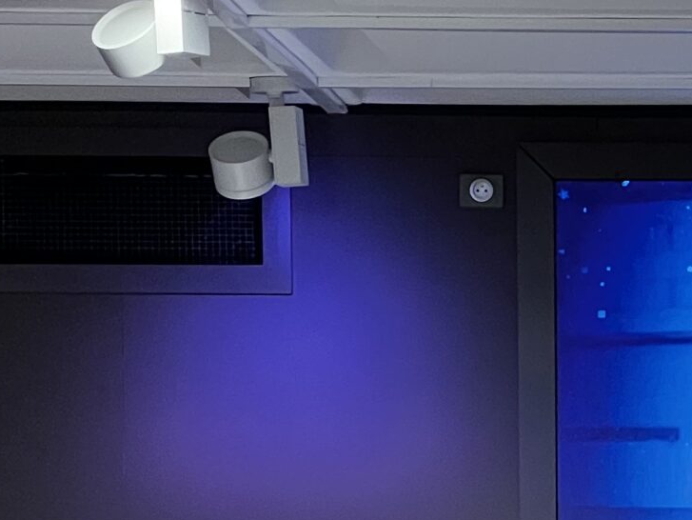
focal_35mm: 271
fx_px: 5420
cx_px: 1148
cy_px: 762
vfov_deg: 5.4
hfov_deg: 7.1
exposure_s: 1/50
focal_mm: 9
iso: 200
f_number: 2.8
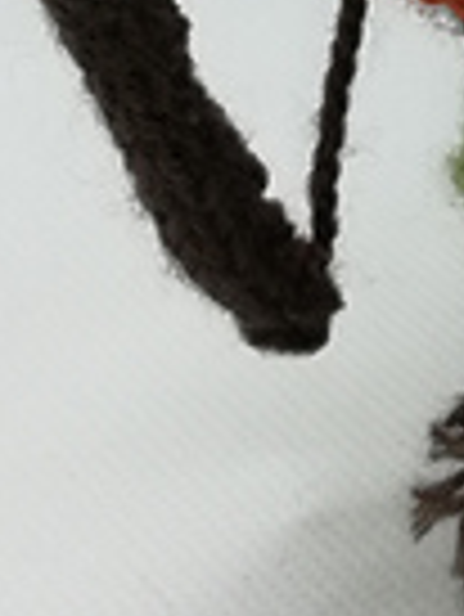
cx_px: 887
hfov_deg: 10.9
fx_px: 2248
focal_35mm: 126
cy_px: -247
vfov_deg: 14.8
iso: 50
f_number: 2
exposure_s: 1/100
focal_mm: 3.79
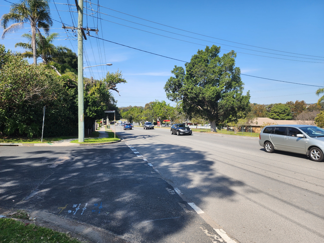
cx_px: 162
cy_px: 122
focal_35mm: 23
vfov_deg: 58.9
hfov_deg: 73.9
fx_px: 215
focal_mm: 6.4
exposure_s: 1/659
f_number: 1.8
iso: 12
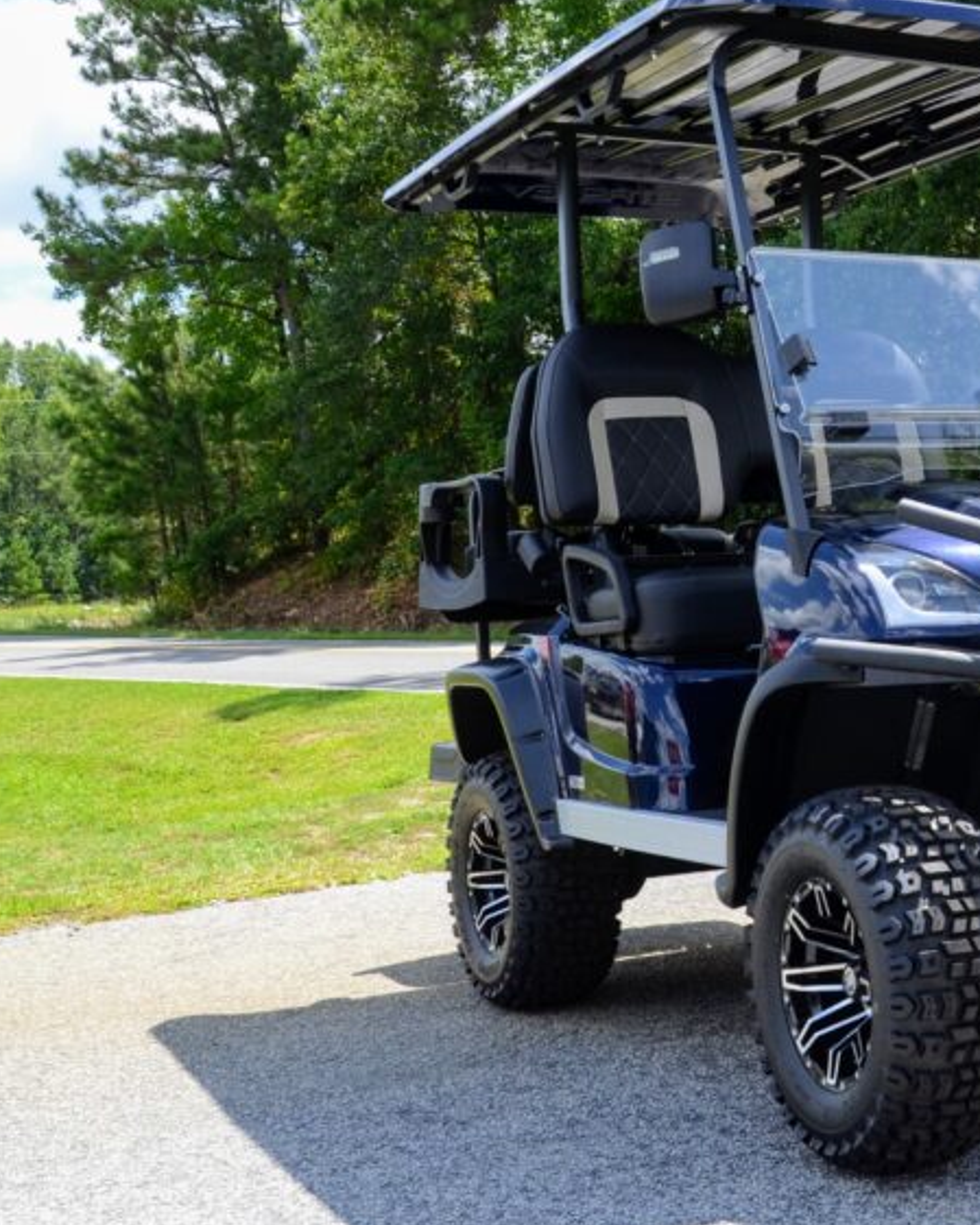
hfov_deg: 26.7
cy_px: 620
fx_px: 1952
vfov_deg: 34.8
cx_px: 978
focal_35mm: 54
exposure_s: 1/250
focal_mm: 21
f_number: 8
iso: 250
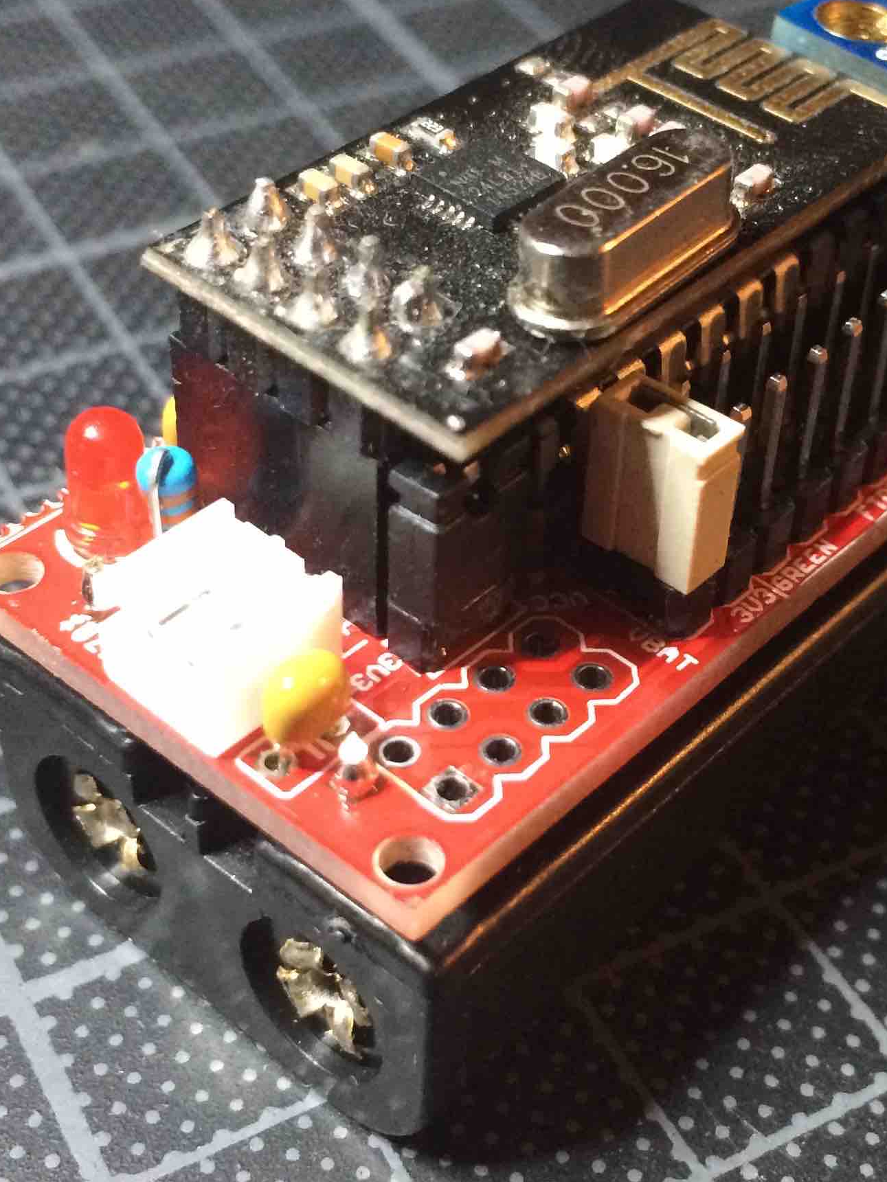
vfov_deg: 34.9
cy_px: 578
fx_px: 1879
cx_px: 571
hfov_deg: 26.5
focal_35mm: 55
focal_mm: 4.15
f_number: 2.2
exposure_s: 1/20
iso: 320
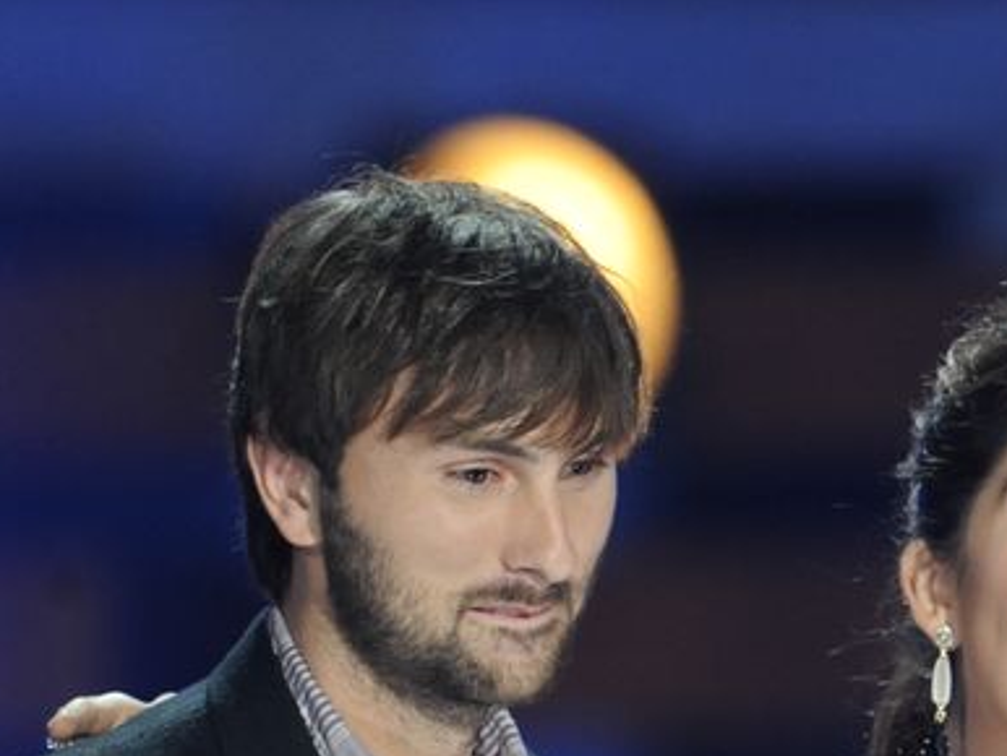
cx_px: 1187
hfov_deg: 1.1
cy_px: 972
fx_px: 52163
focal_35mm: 1792
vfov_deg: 0.8
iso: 2000
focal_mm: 600
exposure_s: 1/200
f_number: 4
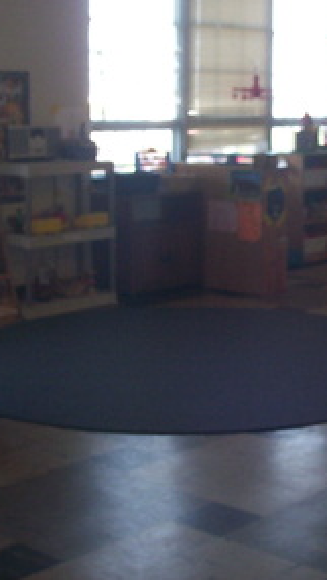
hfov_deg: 17.8
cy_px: 247
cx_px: 262
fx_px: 1032
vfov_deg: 31.4
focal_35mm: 67
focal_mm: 6
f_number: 4.5
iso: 140
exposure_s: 1/30
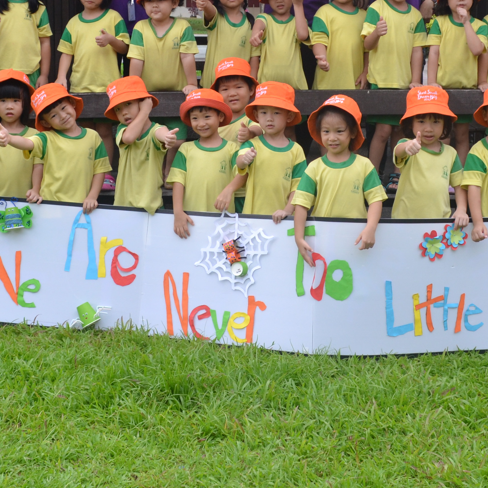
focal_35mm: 62
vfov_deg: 27.3
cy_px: 110
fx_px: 989
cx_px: 228
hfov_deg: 27.7
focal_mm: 18
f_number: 5.6
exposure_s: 1/125
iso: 400
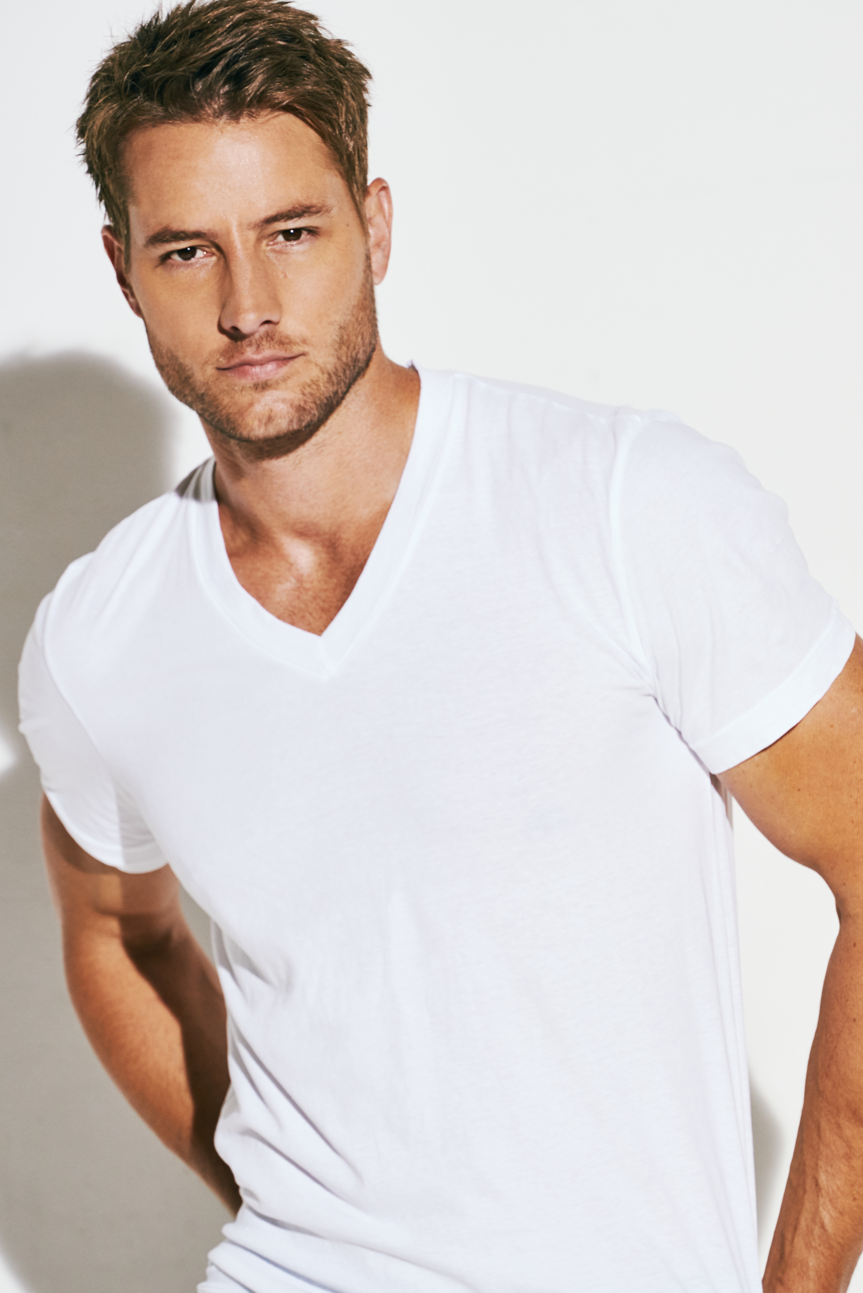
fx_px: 5067
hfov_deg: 9.7
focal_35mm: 141
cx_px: 432
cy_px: 646
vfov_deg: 14.5
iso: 1250
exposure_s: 1/320
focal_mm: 94
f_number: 5.6
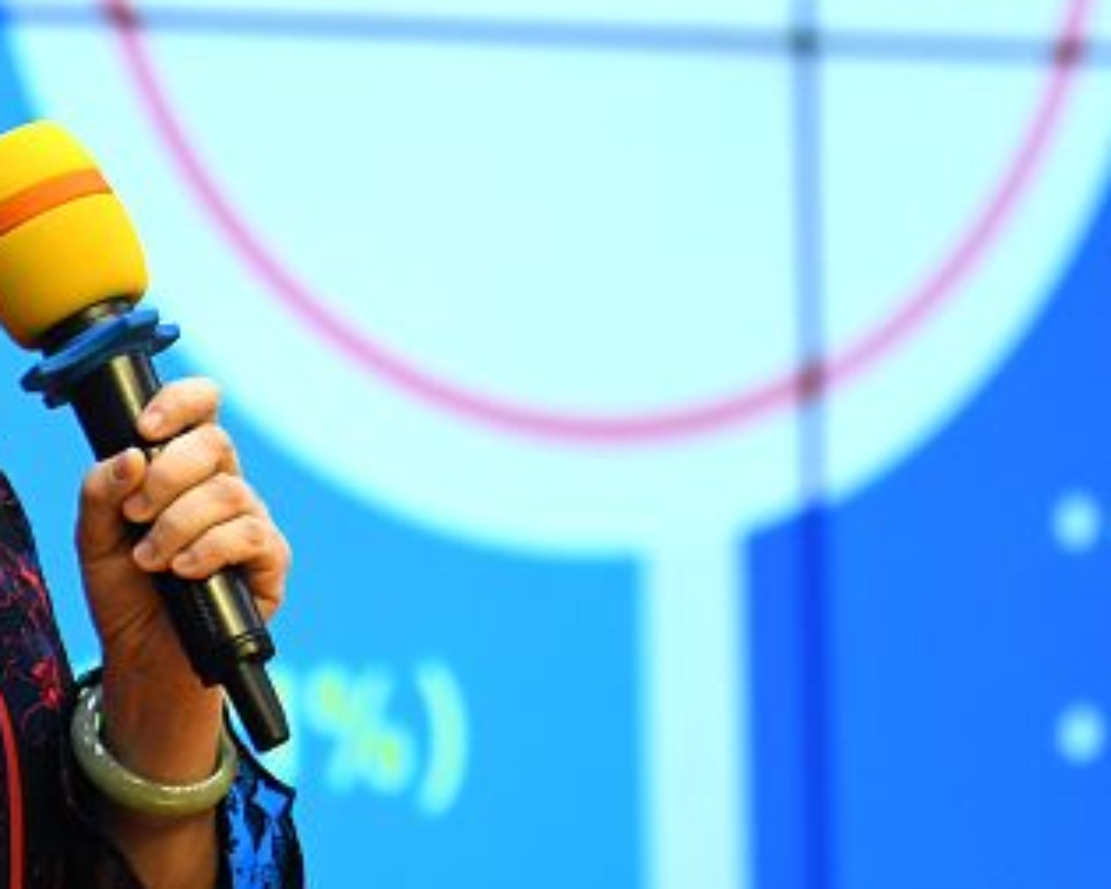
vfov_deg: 2.2
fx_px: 23510
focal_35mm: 715
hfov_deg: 2.7
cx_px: 518
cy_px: 261
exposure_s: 1/400
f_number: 2.8
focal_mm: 200
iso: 800
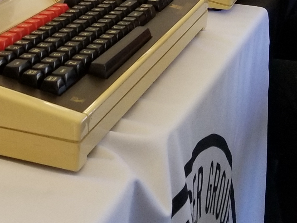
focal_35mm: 93
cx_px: 44
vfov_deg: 15.2
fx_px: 798
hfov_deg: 20.8
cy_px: -62
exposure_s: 1/30
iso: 160
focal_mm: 4.25
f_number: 1.7
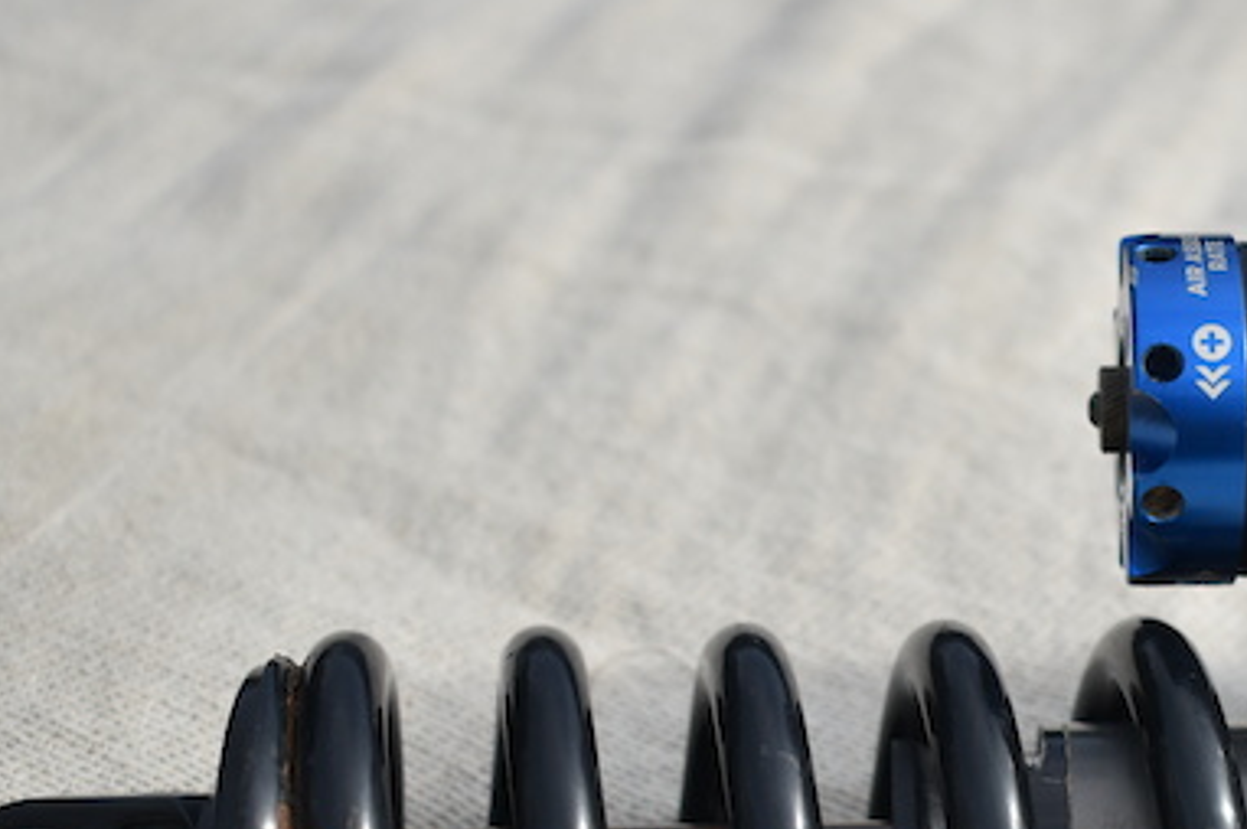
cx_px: 1064
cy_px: 599
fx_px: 3046
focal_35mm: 88
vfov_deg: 15.4
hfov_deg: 22.7
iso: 200
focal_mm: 28
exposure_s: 1/2000
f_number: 4.2
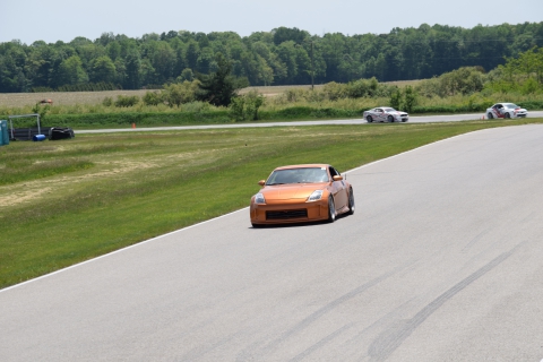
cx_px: 272
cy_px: 181
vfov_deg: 7.3
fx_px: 2828
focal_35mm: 188
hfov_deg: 11.0
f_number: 8
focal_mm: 125
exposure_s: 1/640
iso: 200
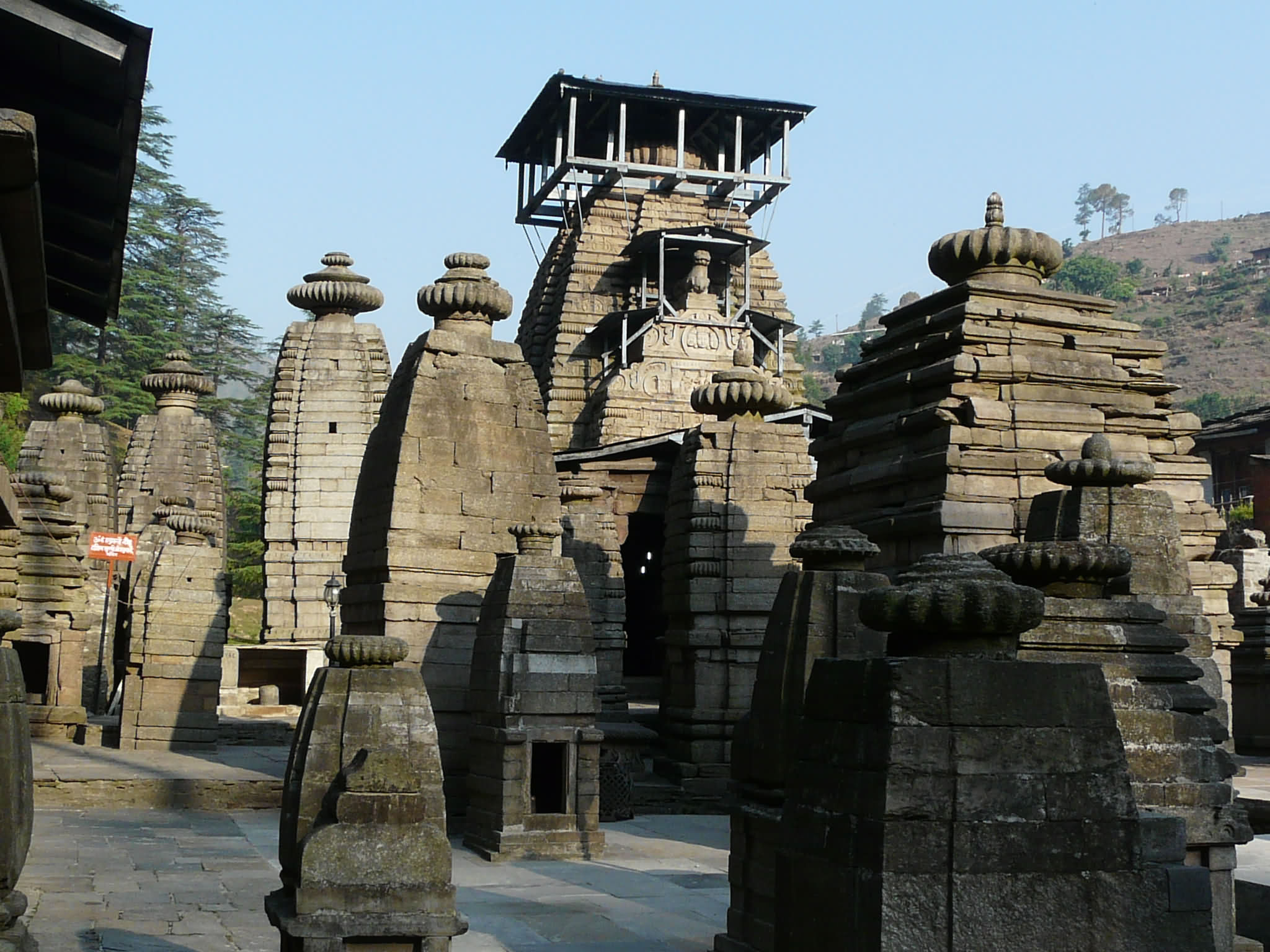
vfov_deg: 32.2
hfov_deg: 42.1
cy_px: 476
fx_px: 1651
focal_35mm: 45
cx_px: 635
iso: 100
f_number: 5
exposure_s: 1/250
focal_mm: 4.6
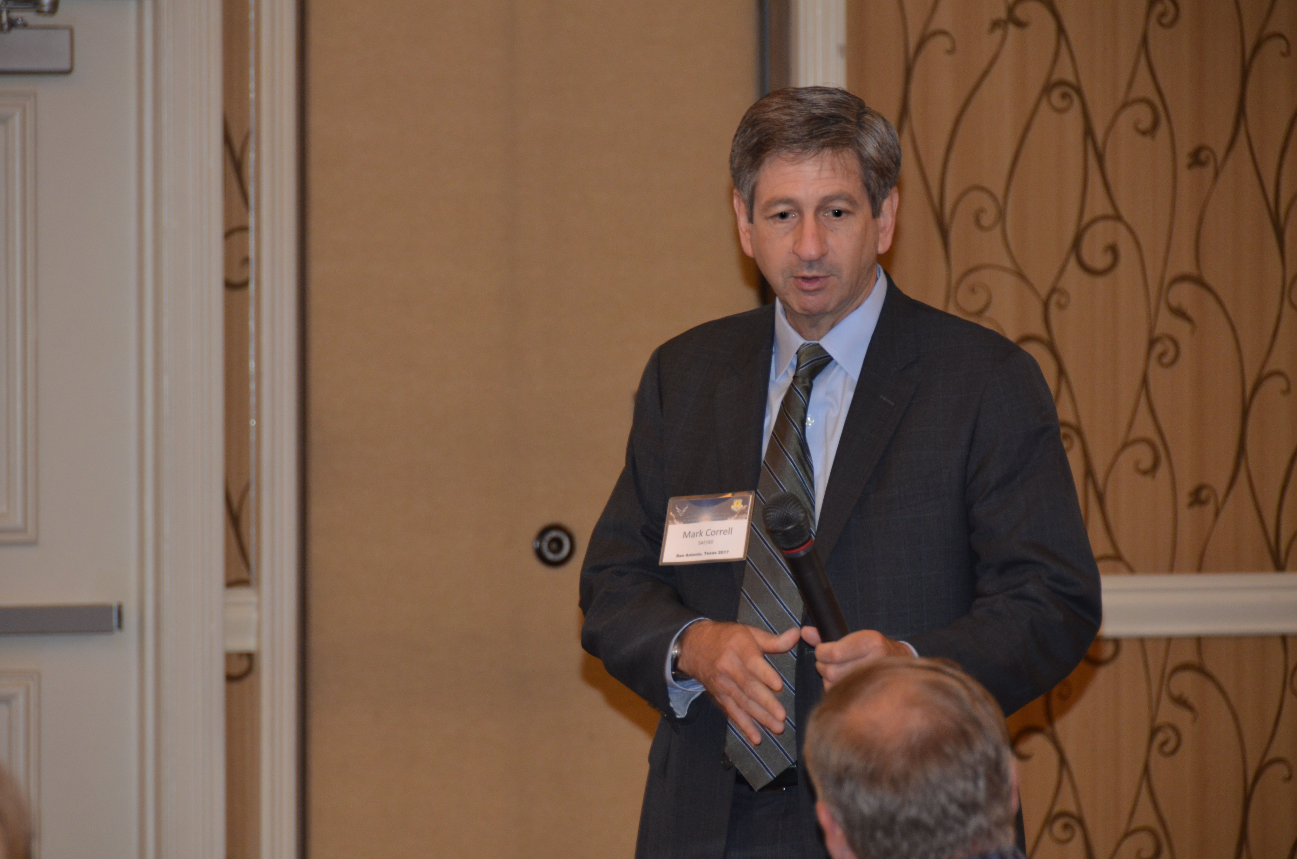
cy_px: 430
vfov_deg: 6.1
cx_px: 648
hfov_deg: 9.2
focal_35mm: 225
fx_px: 8089
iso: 800
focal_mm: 150
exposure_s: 1/60
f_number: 5.6
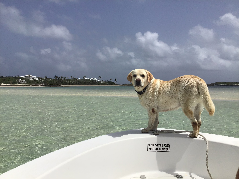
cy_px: 90
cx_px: 120
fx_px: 214
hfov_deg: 58.4
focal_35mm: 31
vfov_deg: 45.4
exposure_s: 1/5435
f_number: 2.4
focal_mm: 3.3
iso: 25
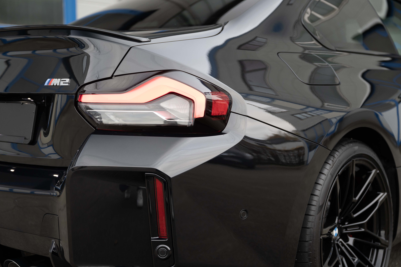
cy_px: 136
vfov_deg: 27.0
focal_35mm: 50
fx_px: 557
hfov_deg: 39.6
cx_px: 196
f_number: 2.8
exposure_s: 1/125
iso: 640
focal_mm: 49
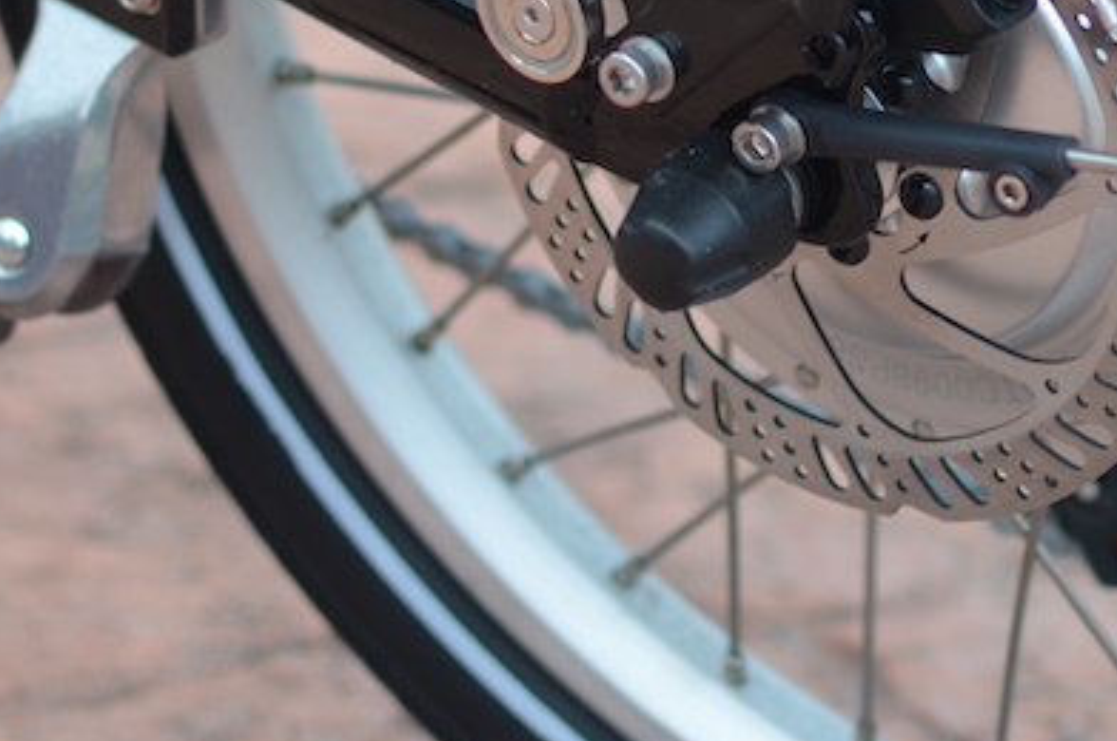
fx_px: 4973
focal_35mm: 161
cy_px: -67
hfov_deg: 12.7
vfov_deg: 8.5
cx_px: 1094
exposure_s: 1/1000
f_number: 1.8
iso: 100
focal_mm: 35
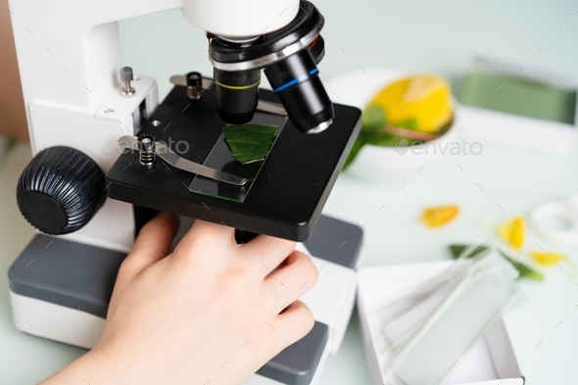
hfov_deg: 36.3
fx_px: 883
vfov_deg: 24.6
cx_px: 289
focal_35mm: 55
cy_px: 192
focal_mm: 55
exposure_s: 1/320
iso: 640
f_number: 3.5
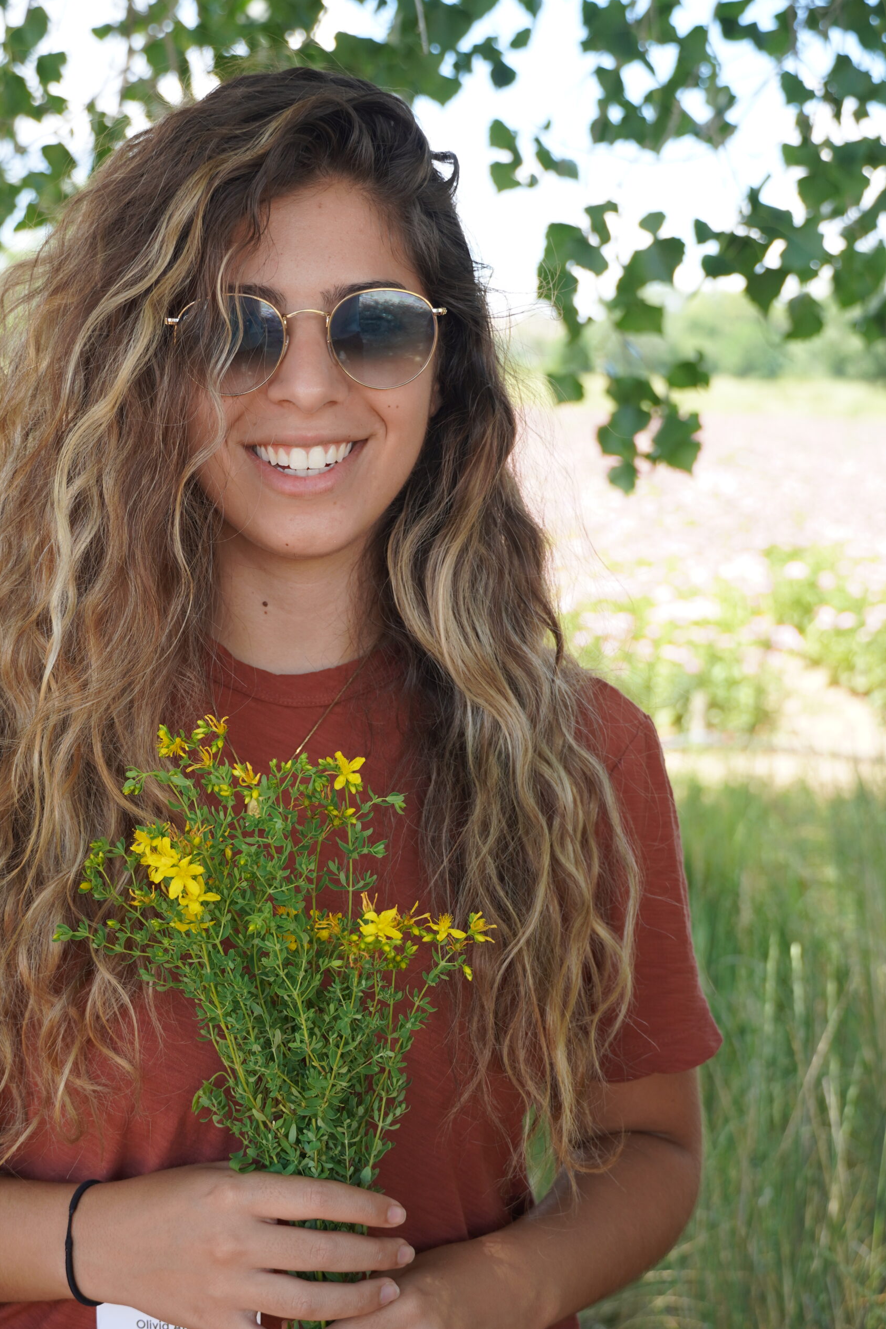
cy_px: 660
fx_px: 2362
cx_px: 441
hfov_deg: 21.2
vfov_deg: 31.4
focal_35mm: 64
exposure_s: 1/160
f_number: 5
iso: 200
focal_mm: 42
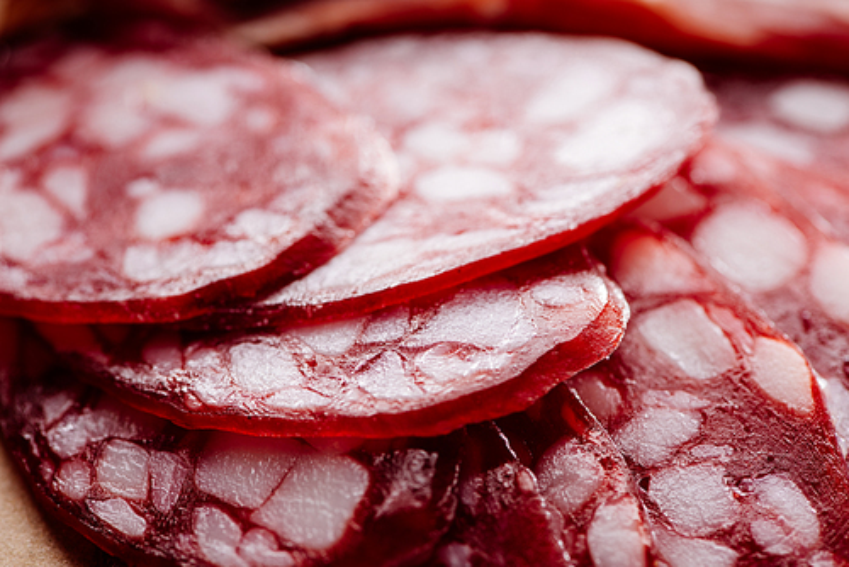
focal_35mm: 105
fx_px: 2478
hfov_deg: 19.4
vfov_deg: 13.1
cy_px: 284
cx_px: 424
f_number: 9
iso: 125
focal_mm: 105
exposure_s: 1/160
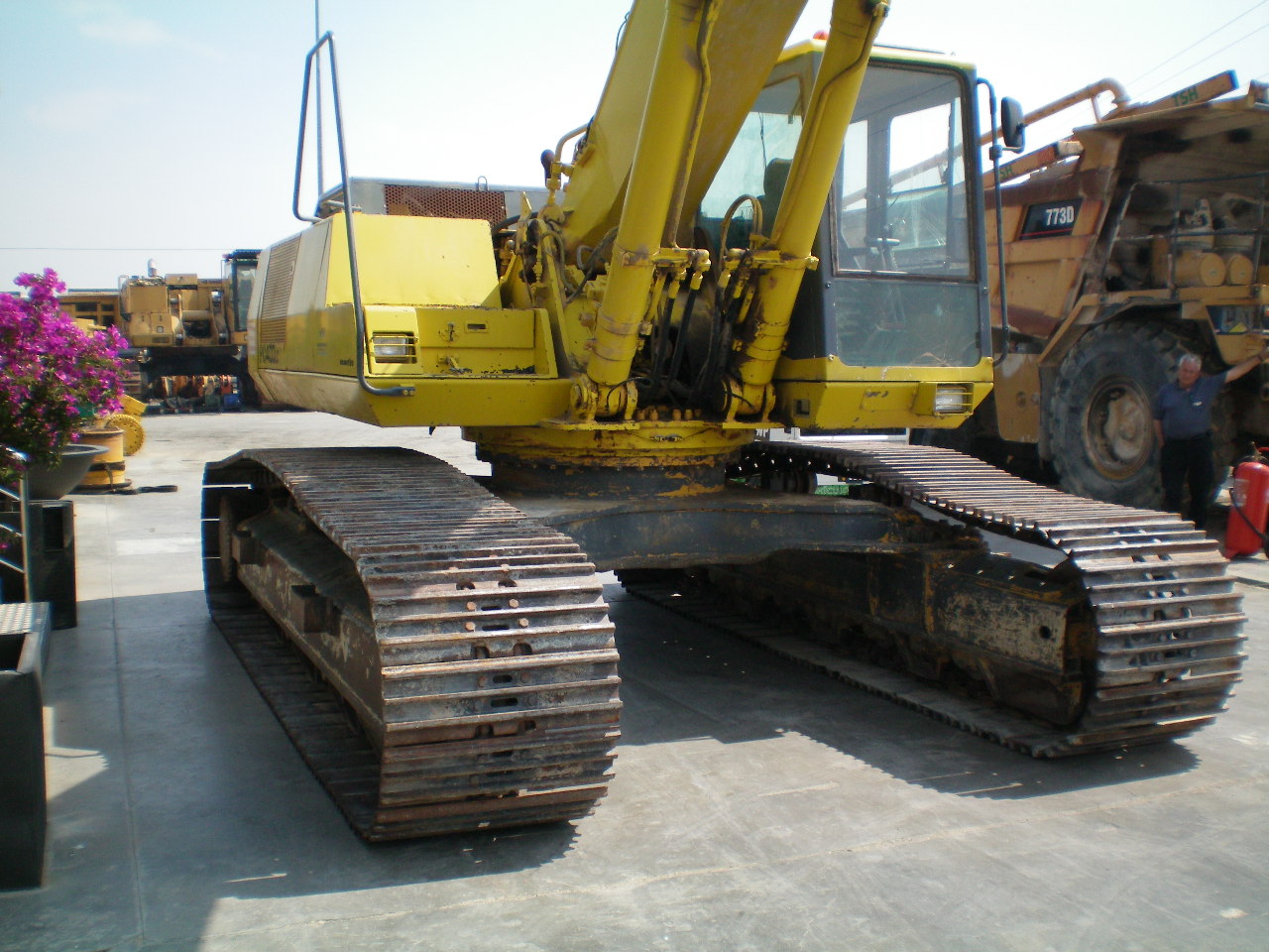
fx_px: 1393
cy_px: 476
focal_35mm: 38
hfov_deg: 49.0
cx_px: 634
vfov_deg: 37.7
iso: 64
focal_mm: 6.3
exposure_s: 1/400
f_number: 4.6
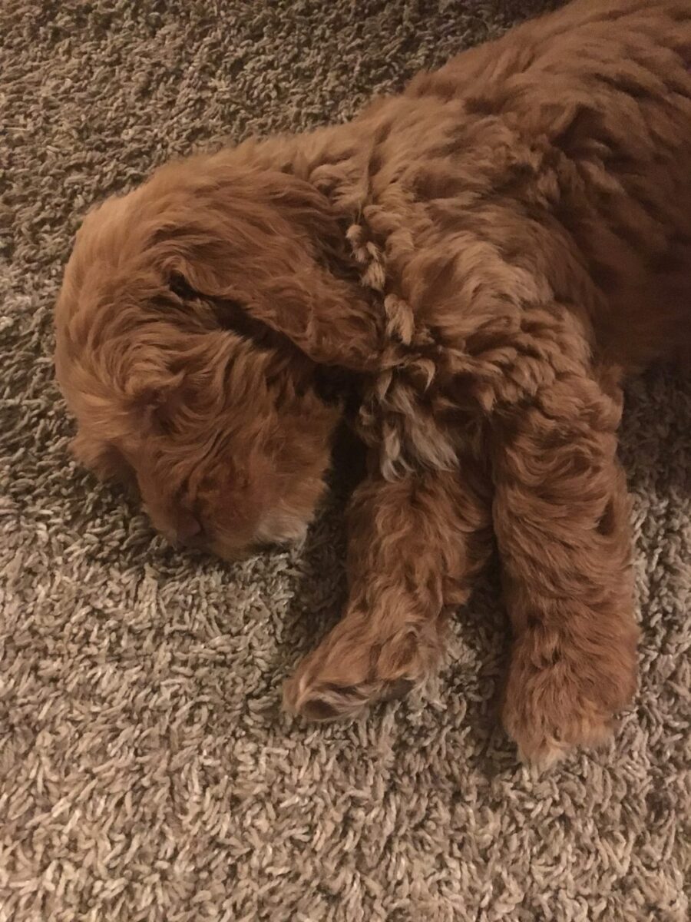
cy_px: 461
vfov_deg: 61.7
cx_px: 346
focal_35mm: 29
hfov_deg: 48.2
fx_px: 772
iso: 1000
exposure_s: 1/15
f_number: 2.2
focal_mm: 4.15
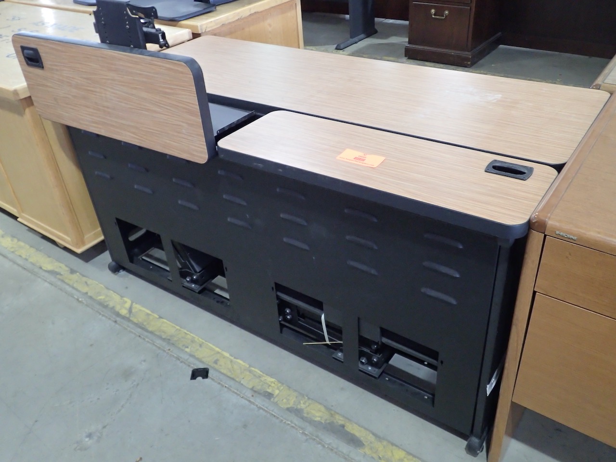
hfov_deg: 60.0
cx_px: 308
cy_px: 231
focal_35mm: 30
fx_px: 534
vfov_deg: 46.8
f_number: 2.3
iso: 400
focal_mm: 5.5
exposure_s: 1/30
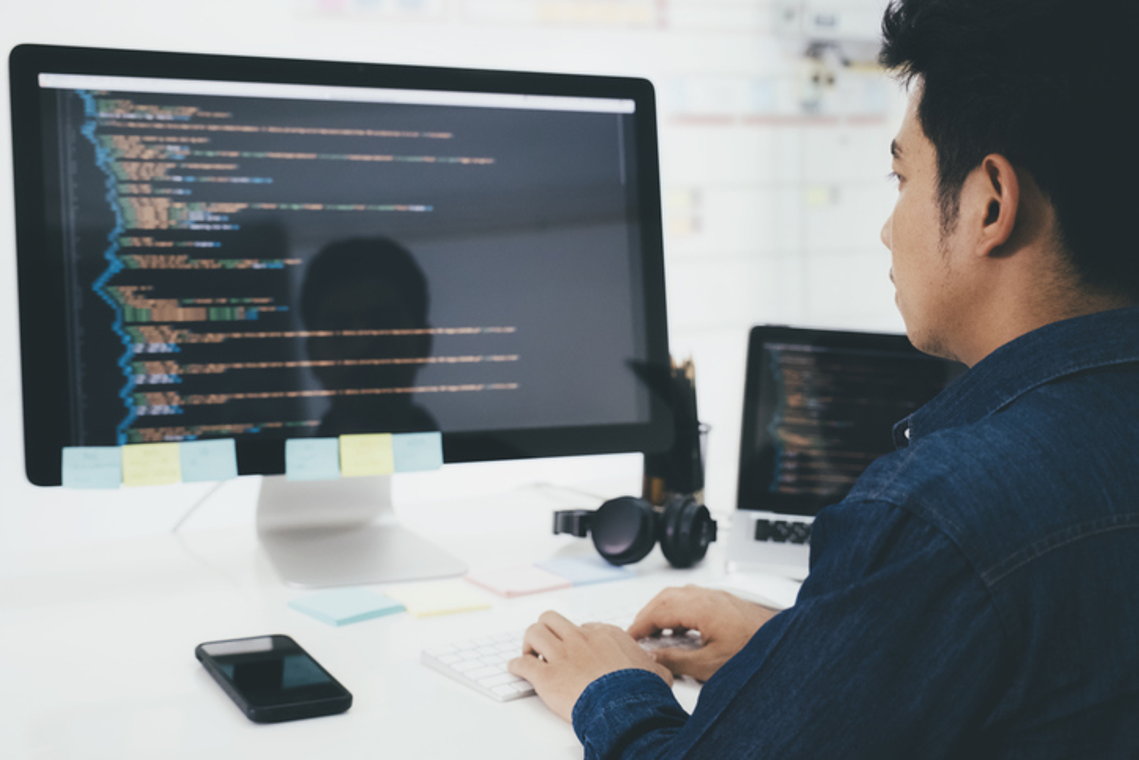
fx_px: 1582
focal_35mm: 50
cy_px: 380
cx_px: 570
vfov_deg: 27.0
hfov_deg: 39.6
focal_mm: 33.2
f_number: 2.8
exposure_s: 1/250
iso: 2500
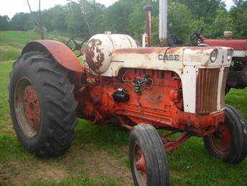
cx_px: 124
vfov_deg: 37.7
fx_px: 271
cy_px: 93
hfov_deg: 49.0
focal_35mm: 38
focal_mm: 6.3
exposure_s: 1/92
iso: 50
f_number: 3.2
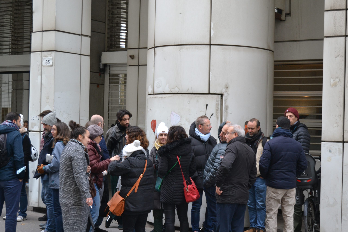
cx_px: 174
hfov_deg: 29.9
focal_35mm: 68
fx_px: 652
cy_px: 116
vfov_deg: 20.2
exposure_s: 1/60
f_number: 5.3
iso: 500
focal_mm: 45
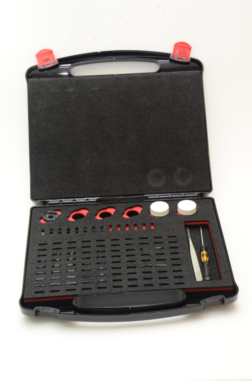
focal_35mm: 69
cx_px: 126
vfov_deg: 29.3
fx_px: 728
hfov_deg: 19.6
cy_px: 190
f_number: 13
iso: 1600
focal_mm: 46
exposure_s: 1/60
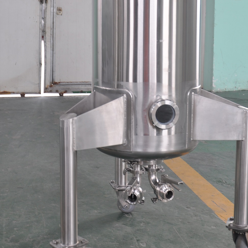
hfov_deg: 25.7
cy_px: 51
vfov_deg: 25.3
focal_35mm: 67
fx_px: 543
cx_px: 140
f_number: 3.8
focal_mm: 24
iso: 200
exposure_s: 1/8
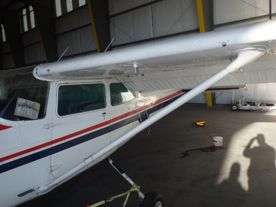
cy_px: 104
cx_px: 138
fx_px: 223
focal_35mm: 28
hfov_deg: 63.4
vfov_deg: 49.7
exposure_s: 1/250
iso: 125
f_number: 3.9
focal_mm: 5
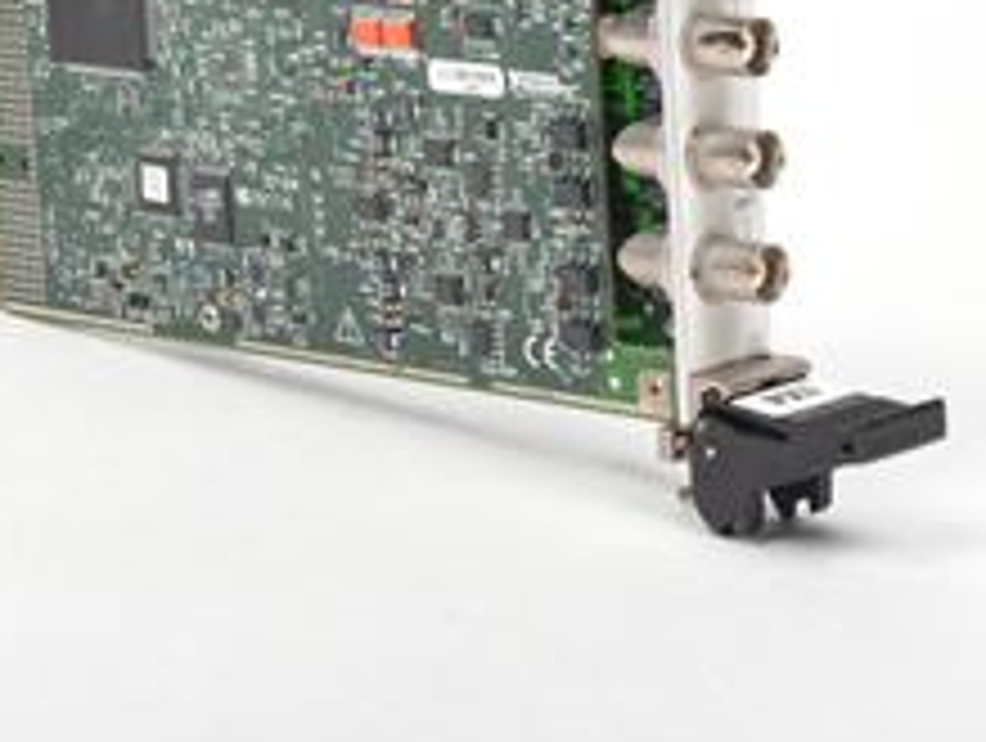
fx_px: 5621
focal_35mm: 197
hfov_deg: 10.0
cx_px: 536
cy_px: -20
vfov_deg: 7.5
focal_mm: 50
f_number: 16
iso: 200
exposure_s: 1/200
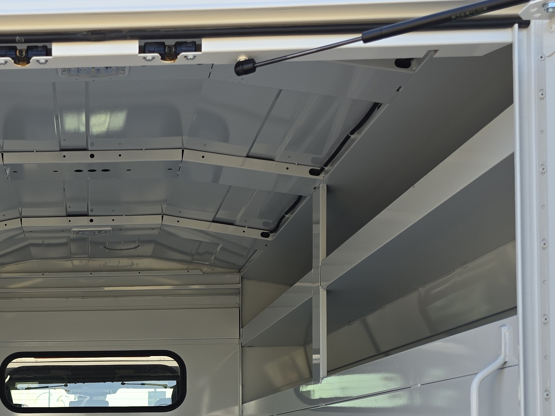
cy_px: 436
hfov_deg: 33.9
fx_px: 866
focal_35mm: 54
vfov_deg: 25.4
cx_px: 69
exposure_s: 1/180
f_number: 1.7
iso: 16
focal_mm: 6.3
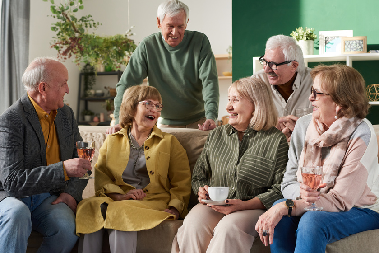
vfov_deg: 23.4
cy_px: 126
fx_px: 611
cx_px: 190
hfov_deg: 34.5
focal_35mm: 58
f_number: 5
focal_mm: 58
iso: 800
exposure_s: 1/200
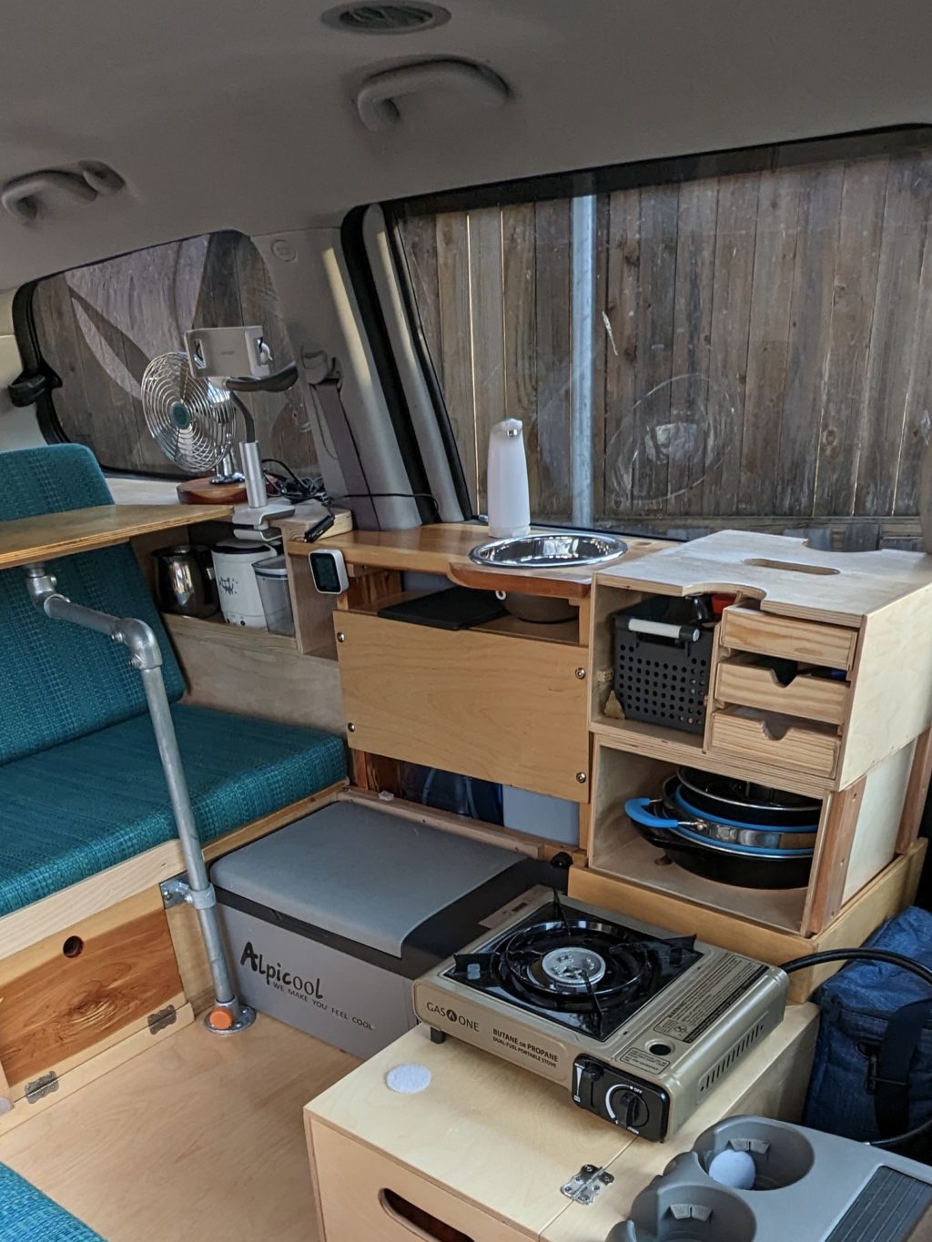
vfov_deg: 55.4
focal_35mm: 30
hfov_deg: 46.8
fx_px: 1077
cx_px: 466
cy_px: 1009
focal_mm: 2.35
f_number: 2.2
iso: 120
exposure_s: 1/60
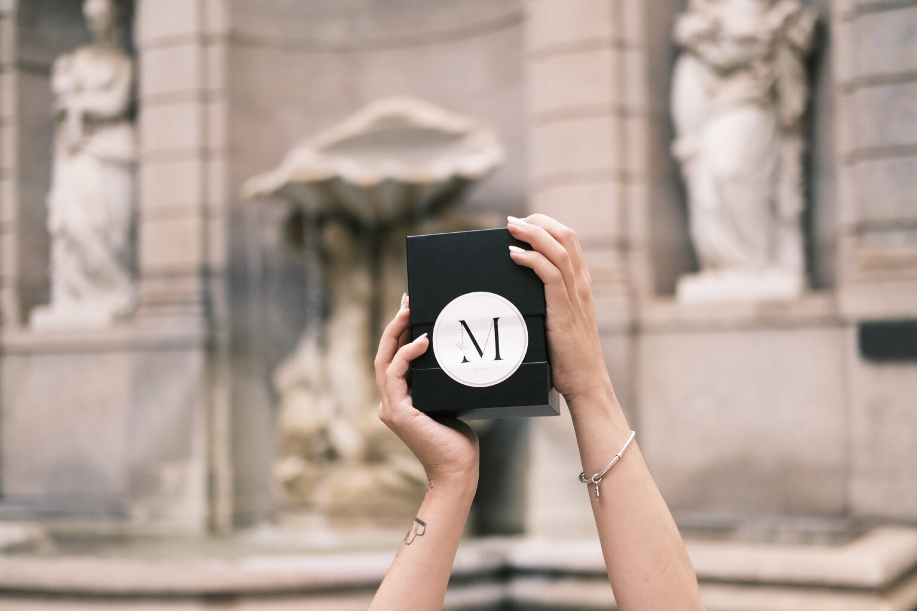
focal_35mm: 53
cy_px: 306
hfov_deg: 37.5
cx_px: 458
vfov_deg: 25.5
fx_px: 1350
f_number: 2
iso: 640
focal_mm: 35
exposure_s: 1/4000
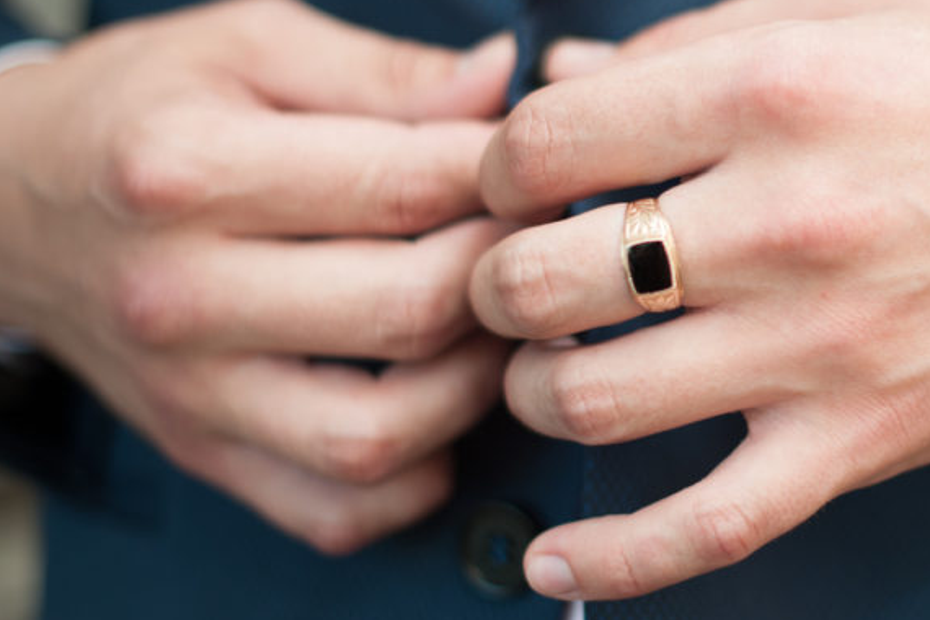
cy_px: 250
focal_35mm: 101
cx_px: 767
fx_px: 2609
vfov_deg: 13.5
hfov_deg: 20.0
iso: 200
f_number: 2
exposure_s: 1/250
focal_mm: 50
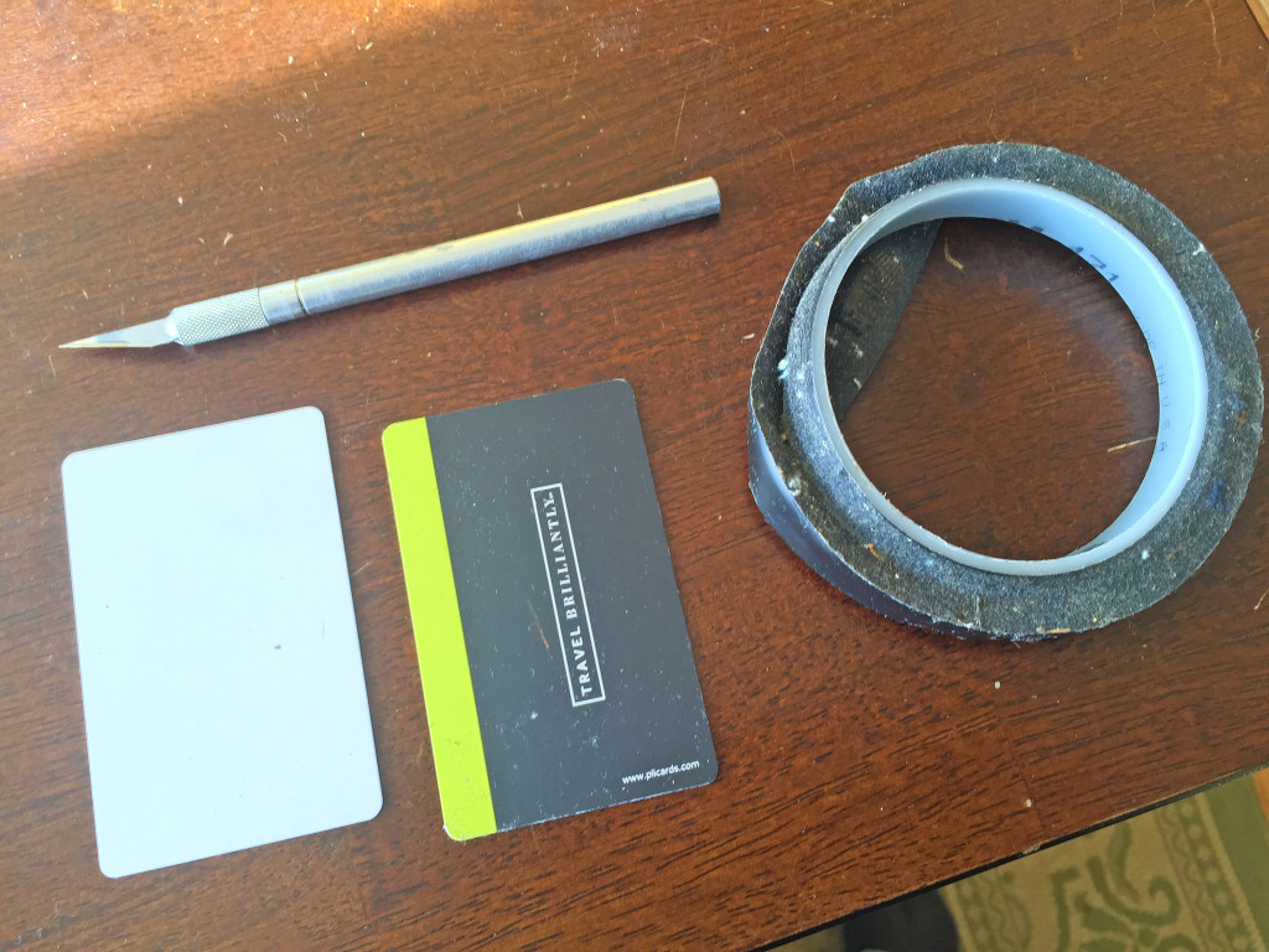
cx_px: 634
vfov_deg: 48.2
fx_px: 1063
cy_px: 476
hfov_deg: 61.7
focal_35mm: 29
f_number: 2.2
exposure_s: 1/30
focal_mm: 4.15
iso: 50
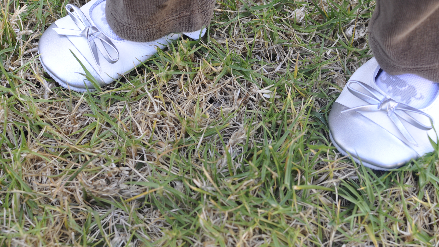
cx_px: 222
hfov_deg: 35.7
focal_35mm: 59
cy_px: 102
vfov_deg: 20.5
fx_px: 682
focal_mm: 35
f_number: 5
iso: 250
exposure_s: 1/100
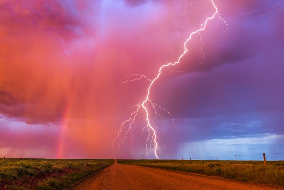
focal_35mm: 36
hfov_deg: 53.1
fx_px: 284
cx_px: 142
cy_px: 95
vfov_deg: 36.9
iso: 100
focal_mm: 24
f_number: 11
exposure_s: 1.6
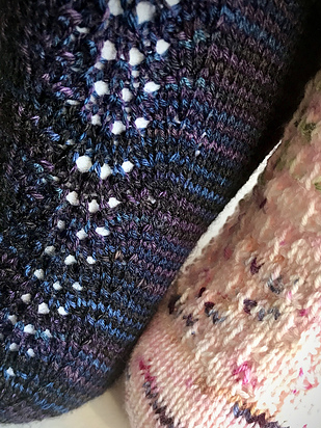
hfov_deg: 41.7
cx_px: 137
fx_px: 420
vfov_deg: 53.6
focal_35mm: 34
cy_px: 258
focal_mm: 3.99
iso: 40
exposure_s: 1/30
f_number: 1.8
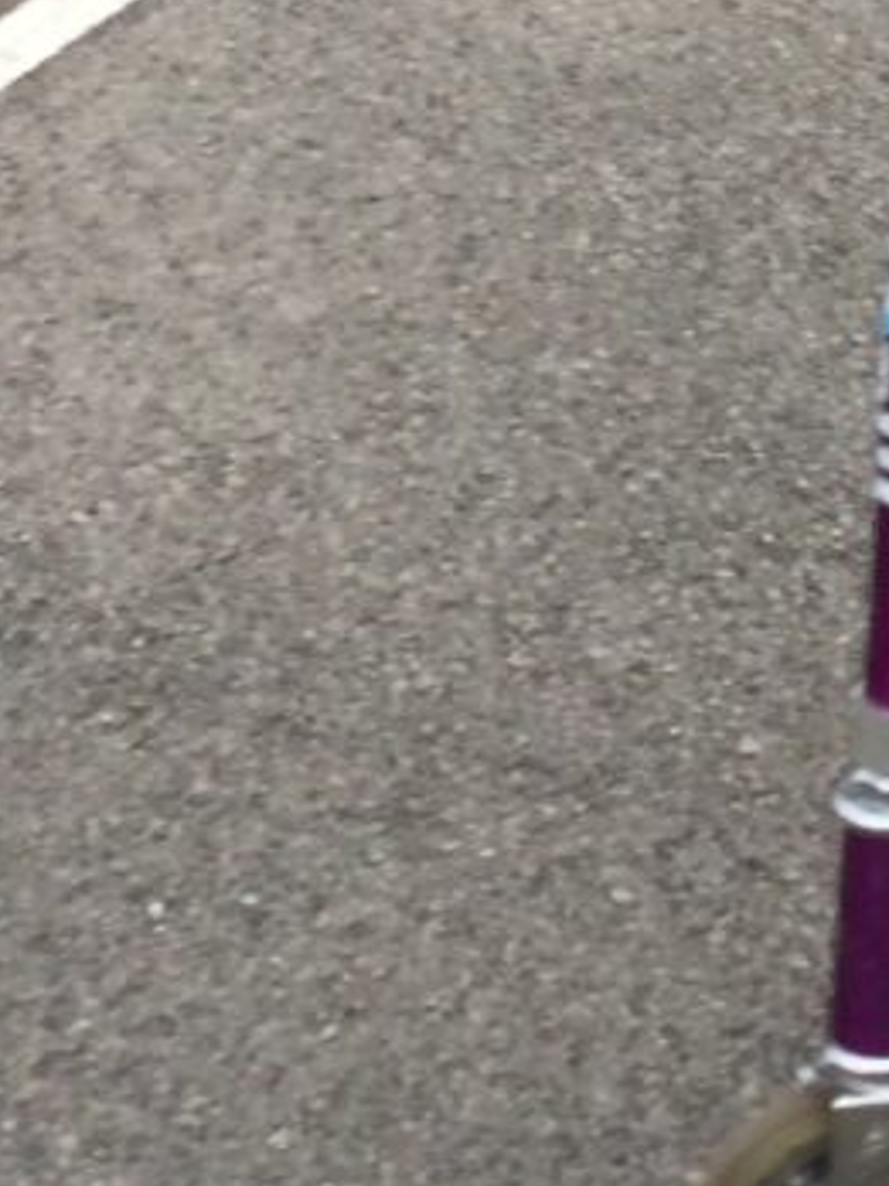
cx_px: 1434
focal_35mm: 137
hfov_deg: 10.4
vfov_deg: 13.9
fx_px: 4691
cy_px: -296
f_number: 2.4
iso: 25
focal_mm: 3.3
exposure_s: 1/274
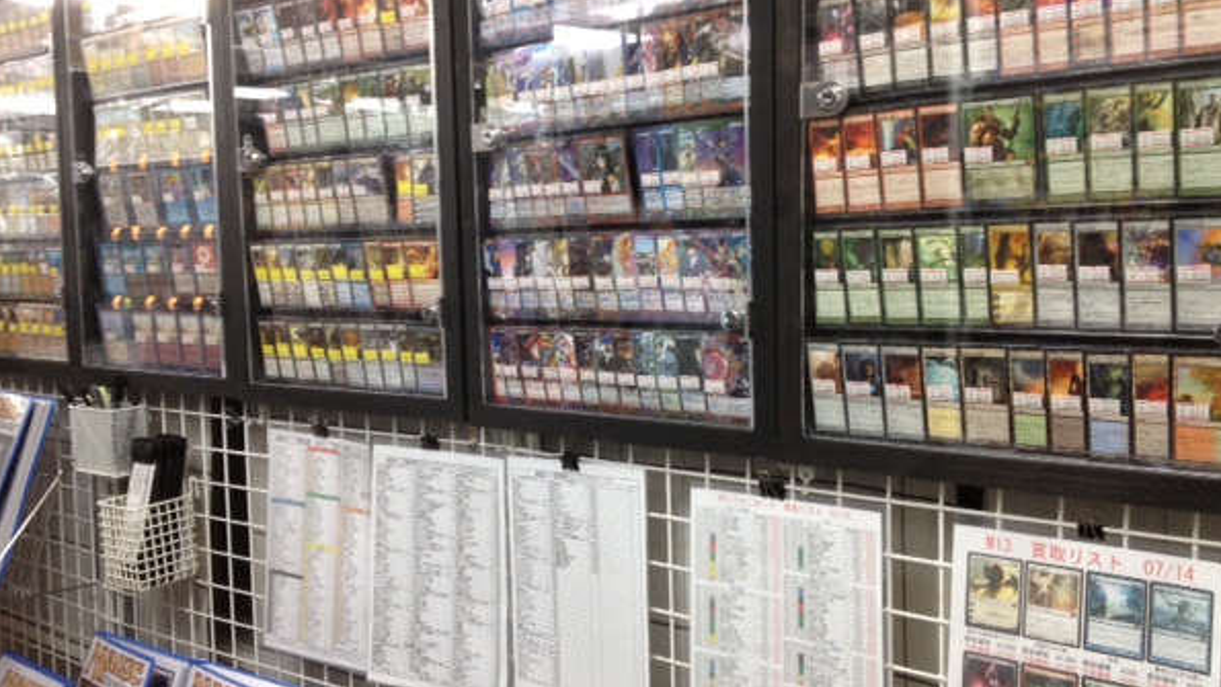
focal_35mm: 41
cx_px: 587
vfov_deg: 29.0
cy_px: 361
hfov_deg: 49.4
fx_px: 1328
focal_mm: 4.28
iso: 125
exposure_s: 1/20
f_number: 2.4
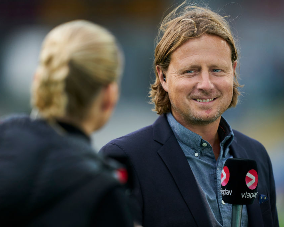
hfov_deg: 4.3
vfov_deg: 3.4
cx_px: 143
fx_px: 3797
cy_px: 114
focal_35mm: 452
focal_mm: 400
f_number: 2.8
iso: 1600
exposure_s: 1/2000
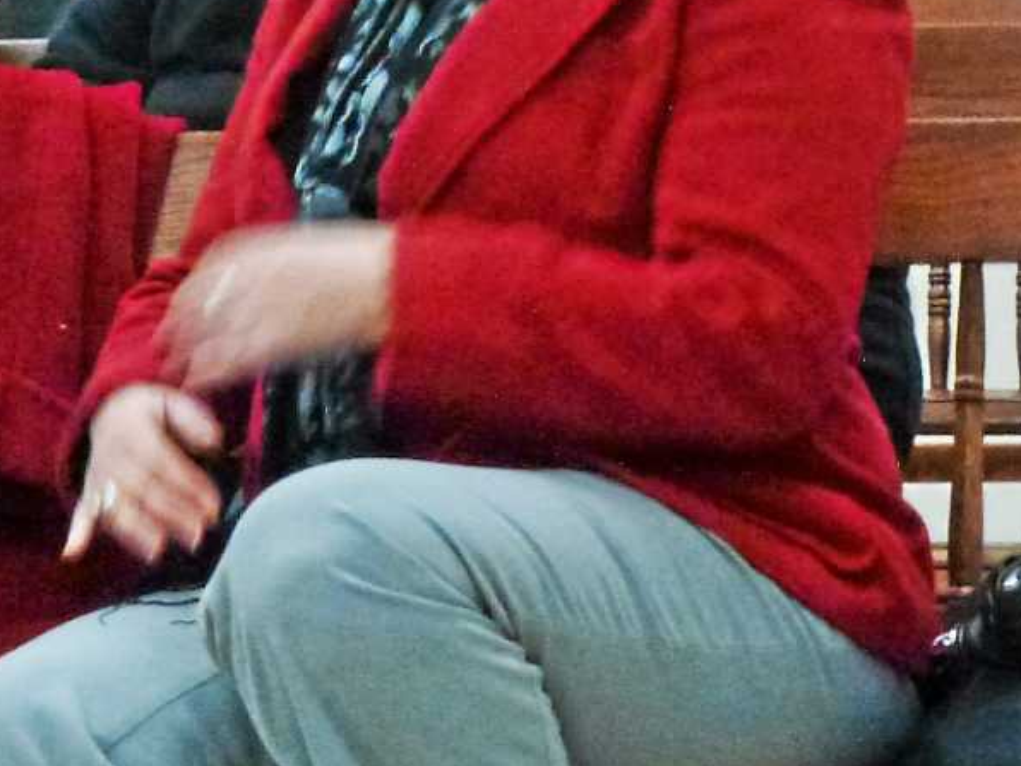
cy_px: 334
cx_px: -670
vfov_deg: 6.1
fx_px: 7197
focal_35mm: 244
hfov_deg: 7.9
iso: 400
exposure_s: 1/30
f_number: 4.7
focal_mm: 12.7
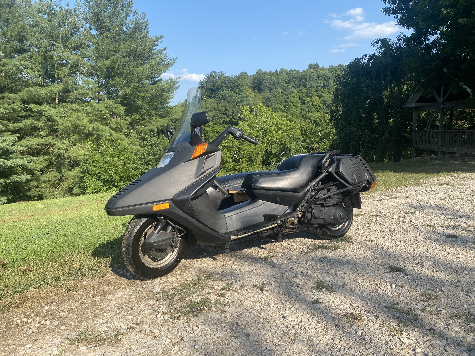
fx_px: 357
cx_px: 238
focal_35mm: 26
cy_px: 178
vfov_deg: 53.1
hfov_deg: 67.3
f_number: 1.8
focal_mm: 4.25
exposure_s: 1/1653
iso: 32
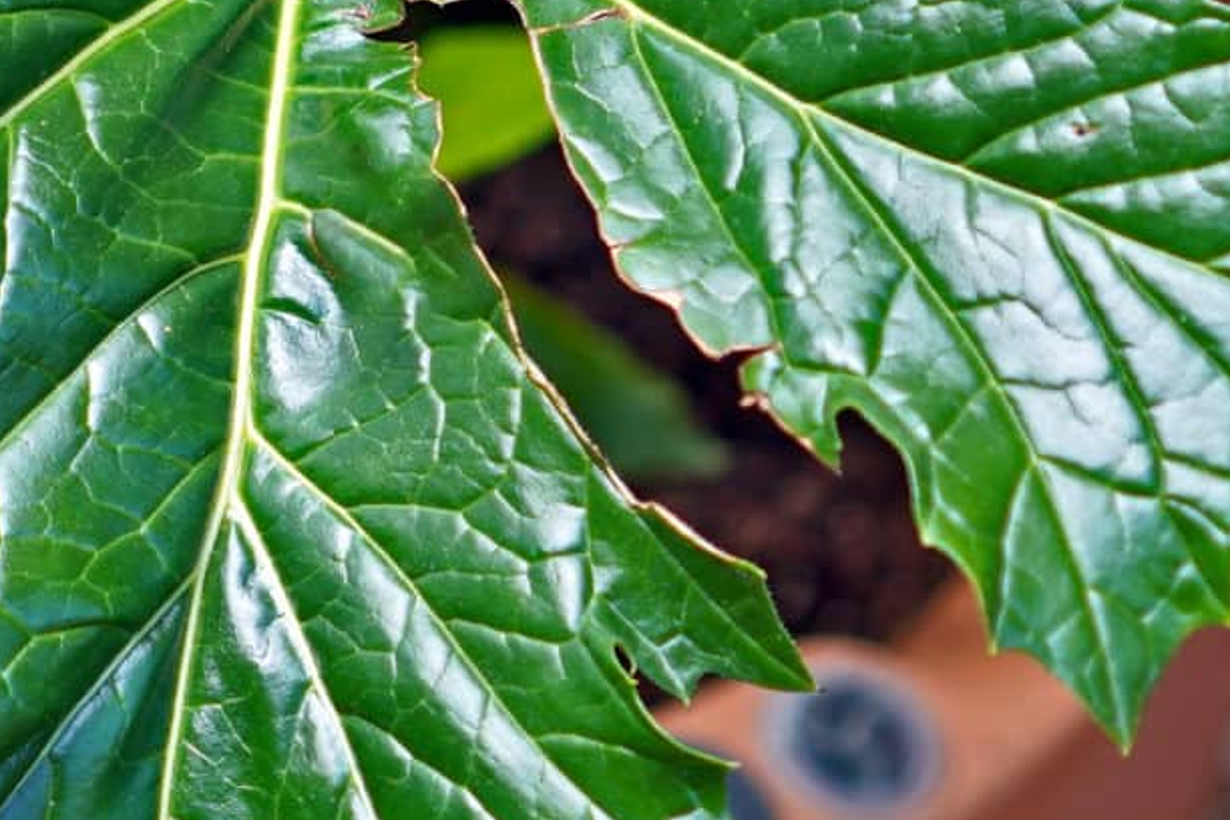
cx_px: -245
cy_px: -7
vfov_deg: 7.9
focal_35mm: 174
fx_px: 5945
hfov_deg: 11.6
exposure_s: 1/100
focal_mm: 35
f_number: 2.5
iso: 100
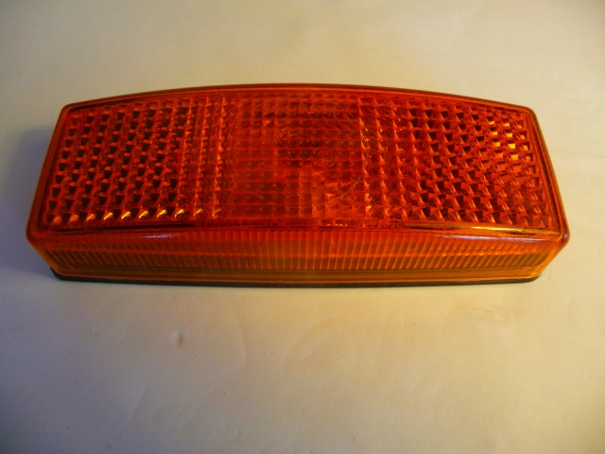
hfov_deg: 63.4
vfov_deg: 49.7
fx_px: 489
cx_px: 302
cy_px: 227
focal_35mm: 28
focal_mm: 4.7
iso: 100
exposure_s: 1/40
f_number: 3.3
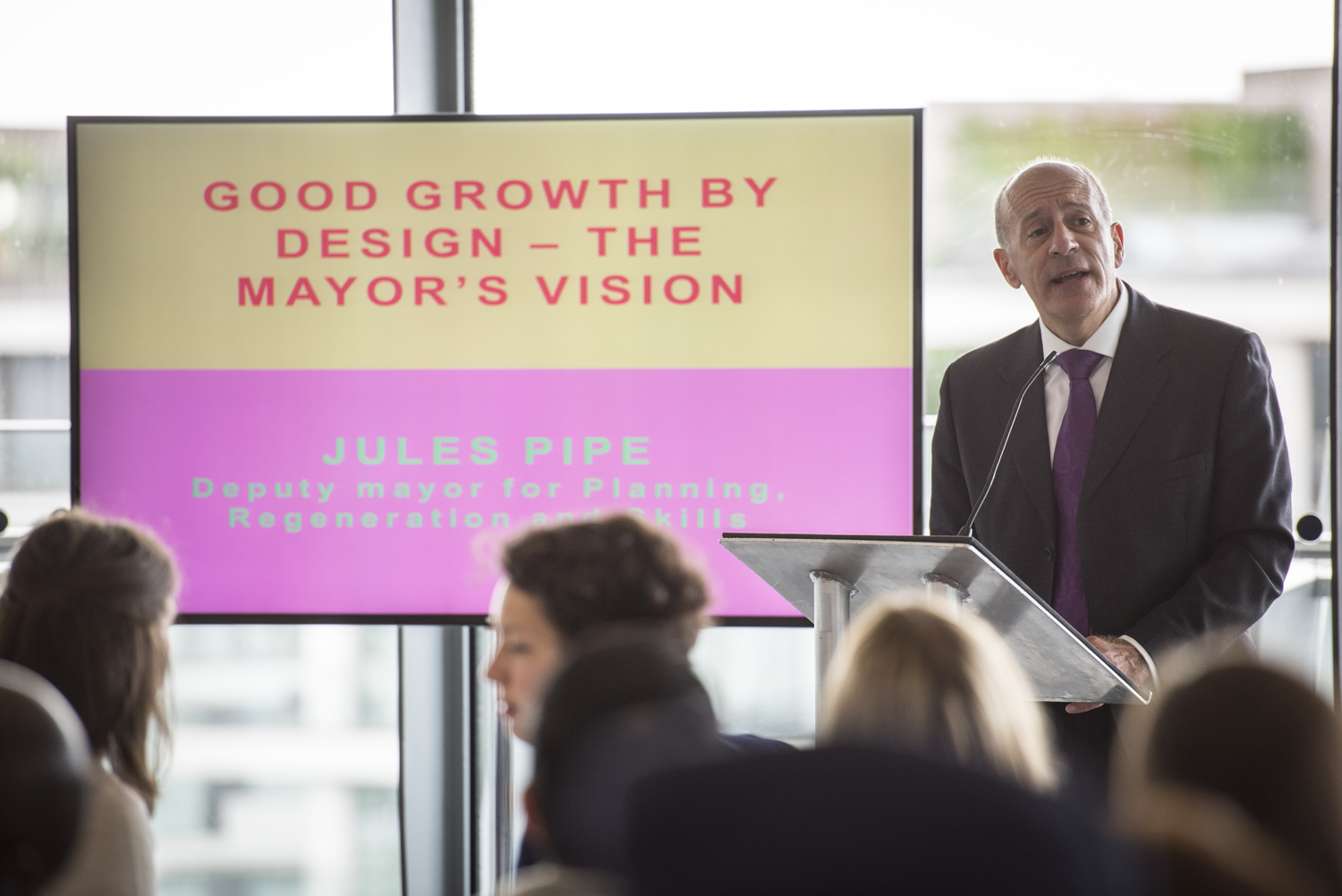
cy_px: 448
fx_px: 7457
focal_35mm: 200
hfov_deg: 10.3
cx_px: 671
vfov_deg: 6.9
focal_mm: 200
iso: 400
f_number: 3.5
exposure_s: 1/200
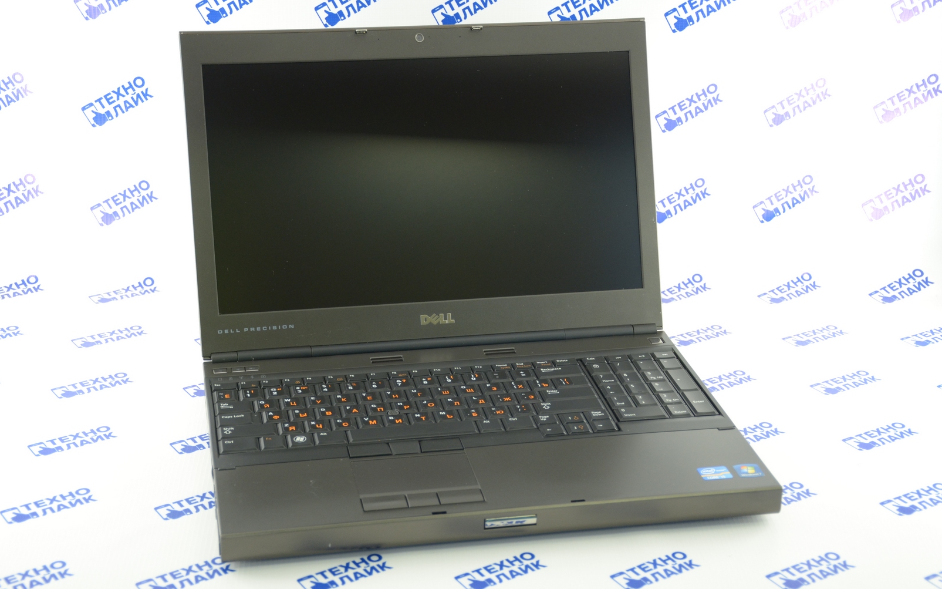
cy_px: 301
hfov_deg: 33.0
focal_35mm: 62
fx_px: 1592
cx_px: 471
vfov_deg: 21.0
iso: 640
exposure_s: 1/80
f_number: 4.5
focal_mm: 40
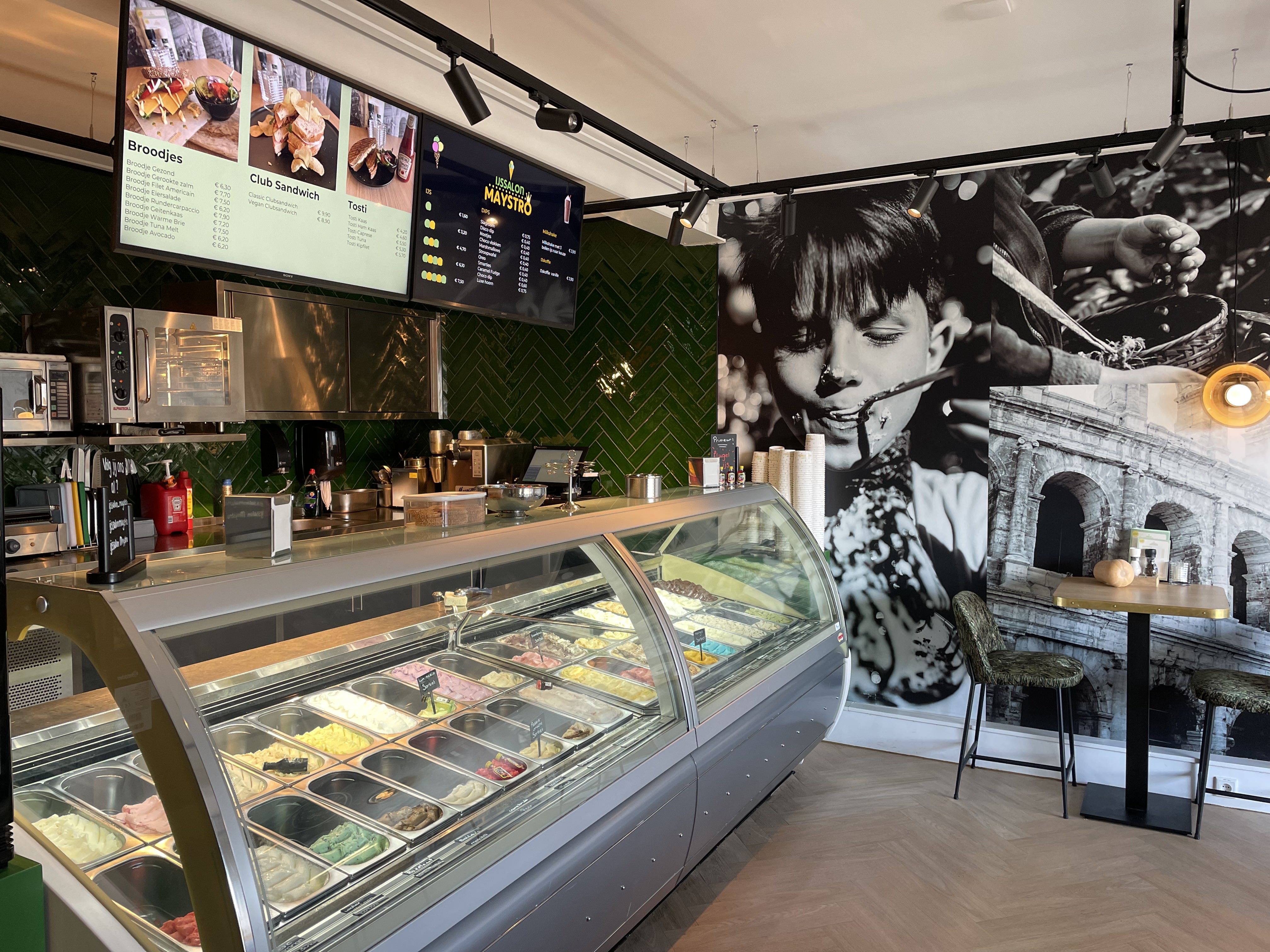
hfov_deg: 67.3
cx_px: 635
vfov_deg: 53.1
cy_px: 476
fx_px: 954
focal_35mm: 26
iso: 100
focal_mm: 4.2
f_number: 1.6
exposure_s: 1/50
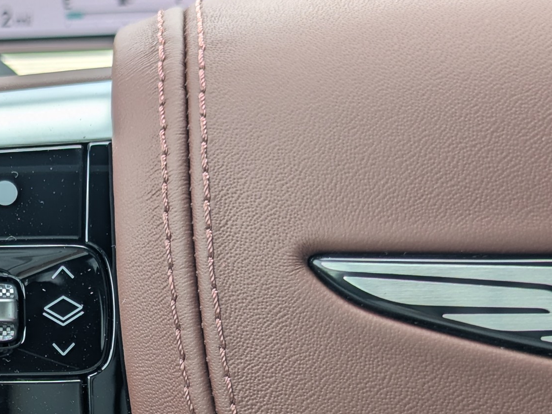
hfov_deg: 17.5
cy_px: 429
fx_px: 1754
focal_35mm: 110
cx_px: 26
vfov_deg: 13.3
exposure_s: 1/500
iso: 46
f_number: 1.85
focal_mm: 6.81
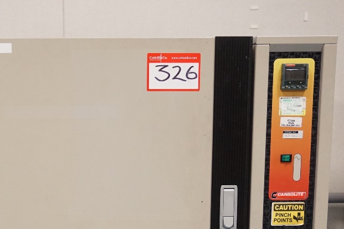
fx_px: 591
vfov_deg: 21.7
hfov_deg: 32.1
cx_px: 100
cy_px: 188
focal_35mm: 62
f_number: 4.5
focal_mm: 25
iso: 2500
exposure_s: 1/160
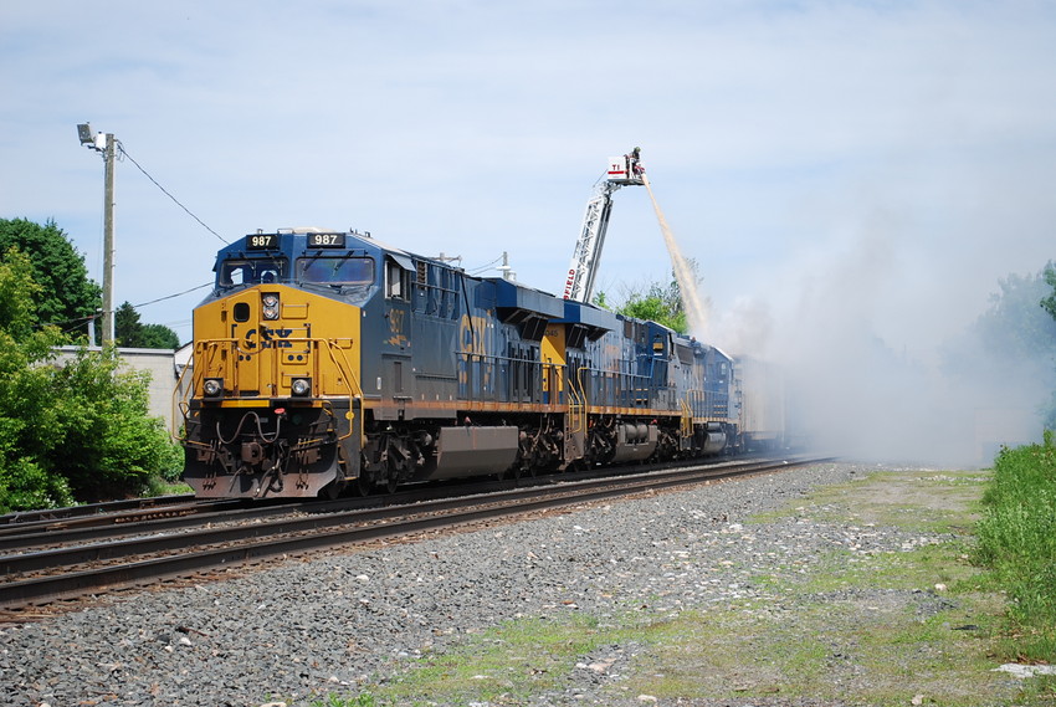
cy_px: 354
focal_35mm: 82
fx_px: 2423
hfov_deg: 24.6
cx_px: 528
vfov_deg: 16.6
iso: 200
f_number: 5.6
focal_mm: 55
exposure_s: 1/640
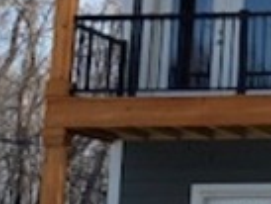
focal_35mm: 152
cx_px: 475
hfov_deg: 12.0
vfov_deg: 9.7
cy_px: 18
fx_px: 1191
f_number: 1.8
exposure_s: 1/1560
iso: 25
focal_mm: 4.25
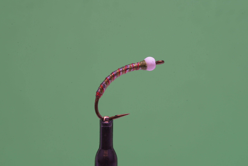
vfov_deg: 15.2
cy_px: 83
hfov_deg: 22.6
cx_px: 124
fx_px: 620
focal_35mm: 90
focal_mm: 90
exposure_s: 1/2
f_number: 16
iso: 200
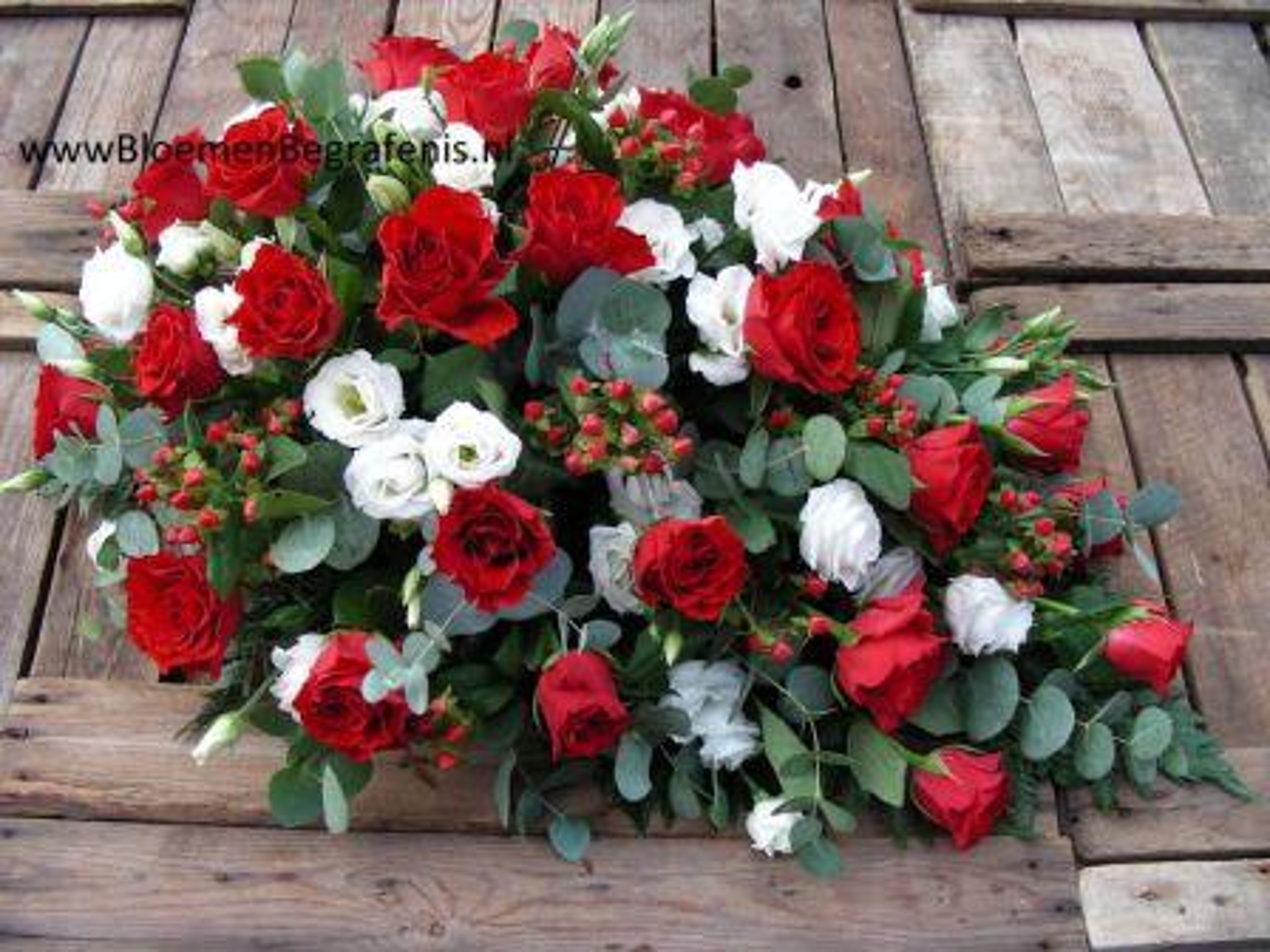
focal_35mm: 38
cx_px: 635
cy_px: 476
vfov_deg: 37.7
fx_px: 1394
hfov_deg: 49.0
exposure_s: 1/42
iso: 50
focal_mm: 6.3
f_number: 3.5
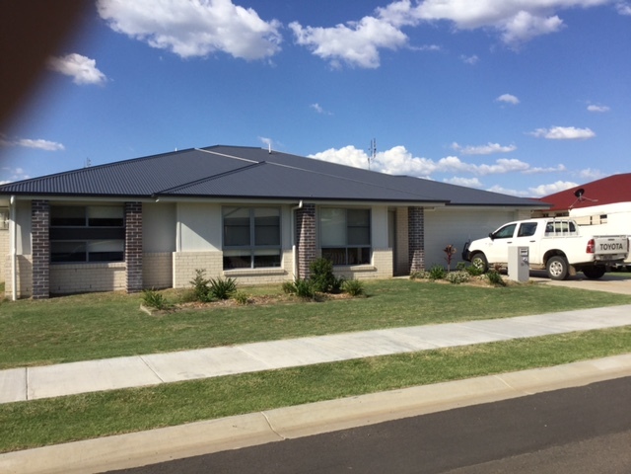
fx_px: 565
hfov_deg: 58.4
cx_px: 316
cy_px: 237
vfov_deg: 45.4
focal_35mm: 31
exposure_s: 1/1942
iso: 25
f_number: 2.4
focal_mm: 3.3
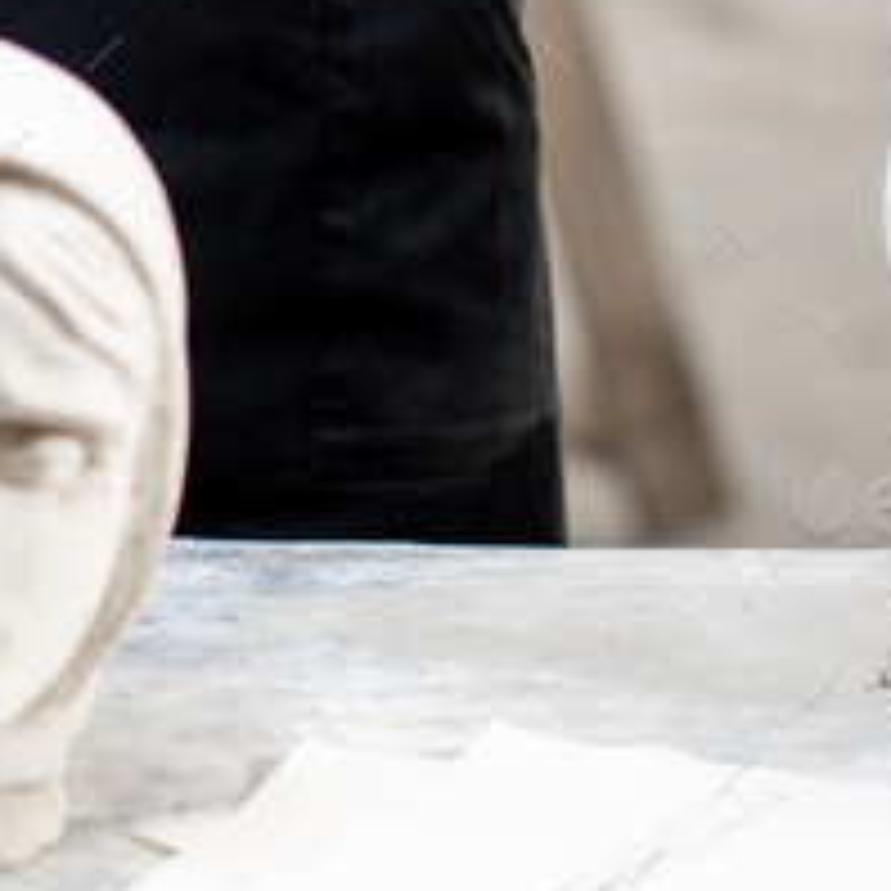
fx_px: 9377
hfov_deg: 5.4
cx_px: 306
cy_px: -882
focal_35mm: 322
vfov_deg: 5.3
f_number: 2.2
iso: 100
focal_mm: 85
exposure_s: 1/200
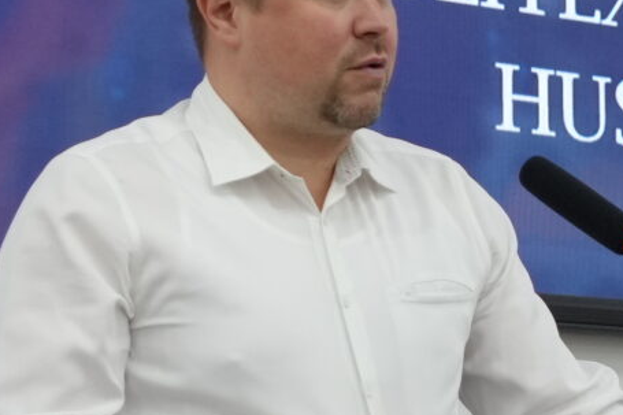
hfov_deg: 12.6
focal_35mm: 162
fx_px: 2802
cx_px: 509
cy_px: -275
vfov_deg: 8.2
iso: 1000
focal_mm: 24
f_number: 4
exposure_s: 1/160
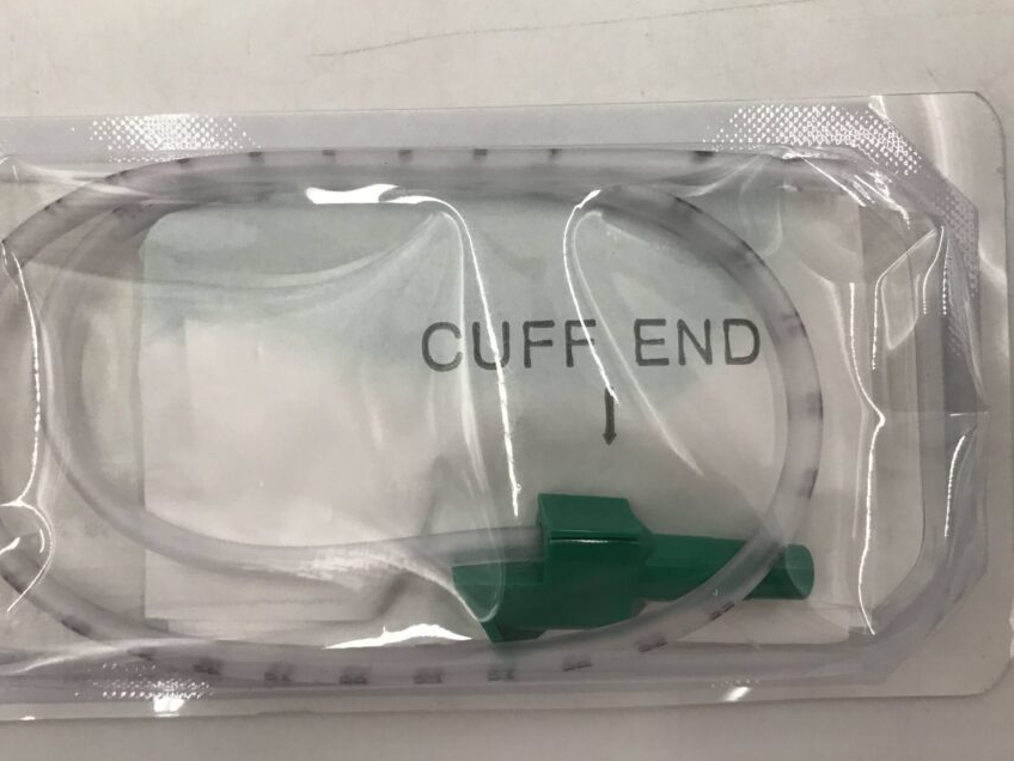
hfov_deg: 55.2
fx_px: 967
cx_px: 452
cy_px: 373
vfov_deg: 42.9
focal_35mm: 33
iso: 25
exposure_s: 1/40
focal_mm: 3.99
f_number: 1.8
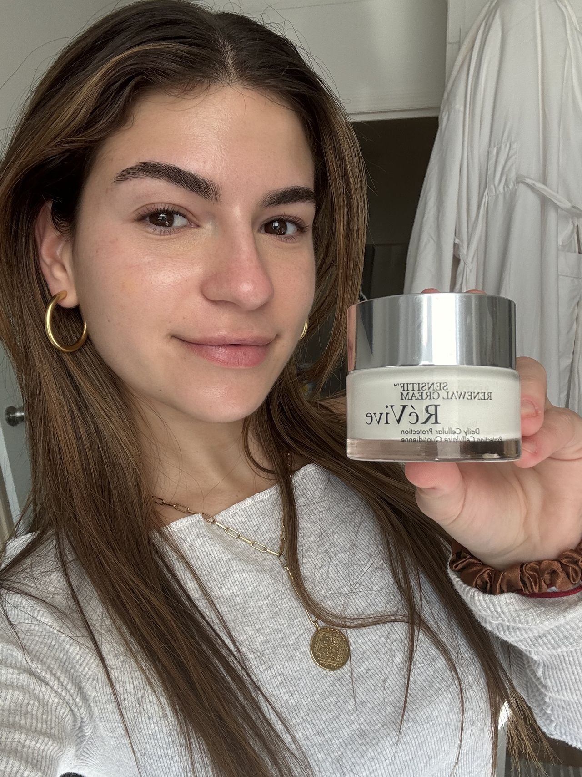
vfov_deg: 60.0
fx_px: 673
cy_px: 388
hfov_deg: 46.8
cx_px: 291
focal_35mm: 30
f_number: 1.9
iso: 25
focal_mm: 2.69
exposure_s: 1/121
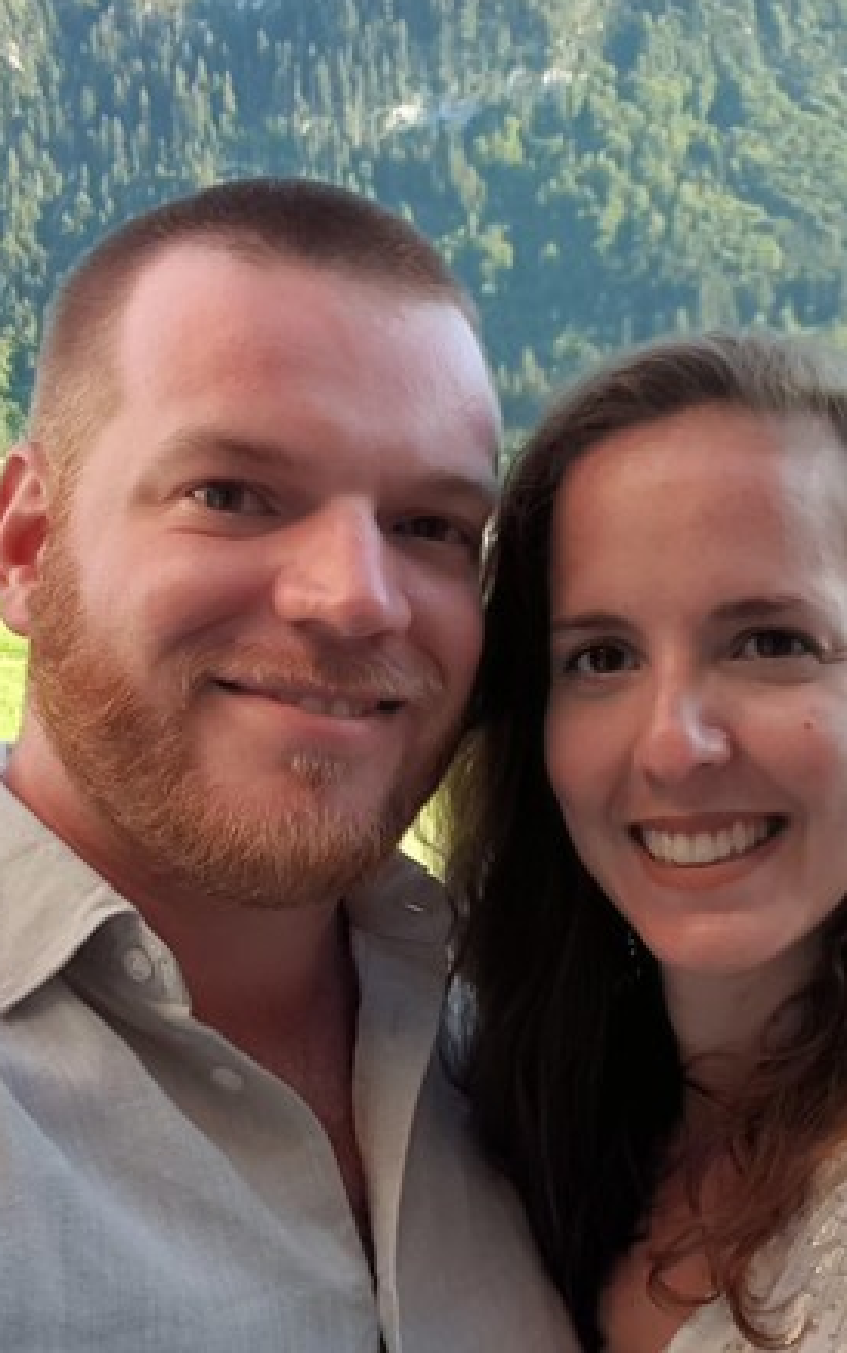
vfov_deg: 41.8
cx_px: 553
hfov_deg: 26.8
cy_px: 664
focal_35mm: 48
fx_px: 1772
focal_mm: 2.92
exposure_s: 1/255
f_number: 1.7
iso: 100
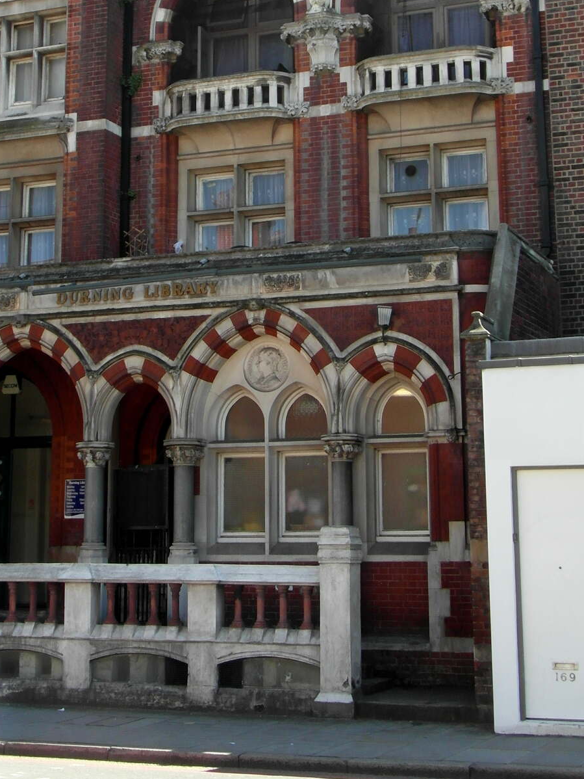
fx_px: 1642
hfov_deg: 20.2
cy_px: 154
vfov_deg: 26.2
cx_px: 242
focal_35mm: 73
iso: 80
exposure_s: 1/90
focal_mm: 6.8
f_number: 5.2
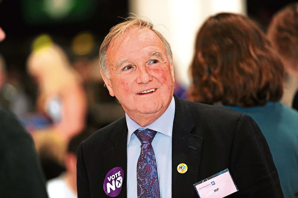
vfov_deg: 6.9
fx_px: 1655
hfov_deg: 10.3
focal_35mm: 200
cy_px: 99
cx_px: 149
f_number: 2.8
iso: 1600
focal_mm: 200
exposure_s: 1/125
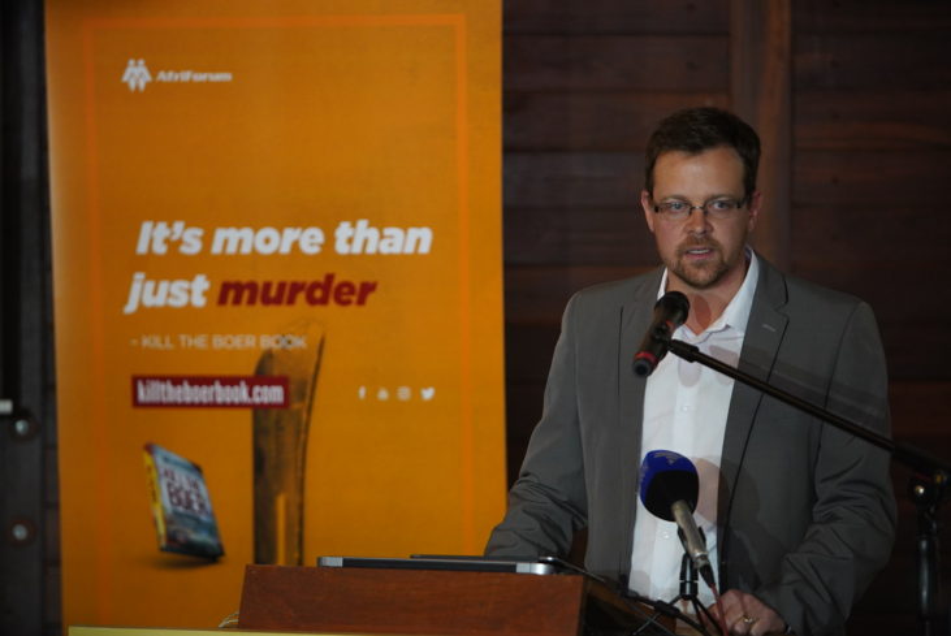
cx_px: 476
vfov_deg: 8.6
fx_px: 4231
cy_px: 318
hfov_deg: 12.8
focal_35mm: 160
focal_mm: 160
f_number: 2.8
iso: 4000
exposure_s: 1/200
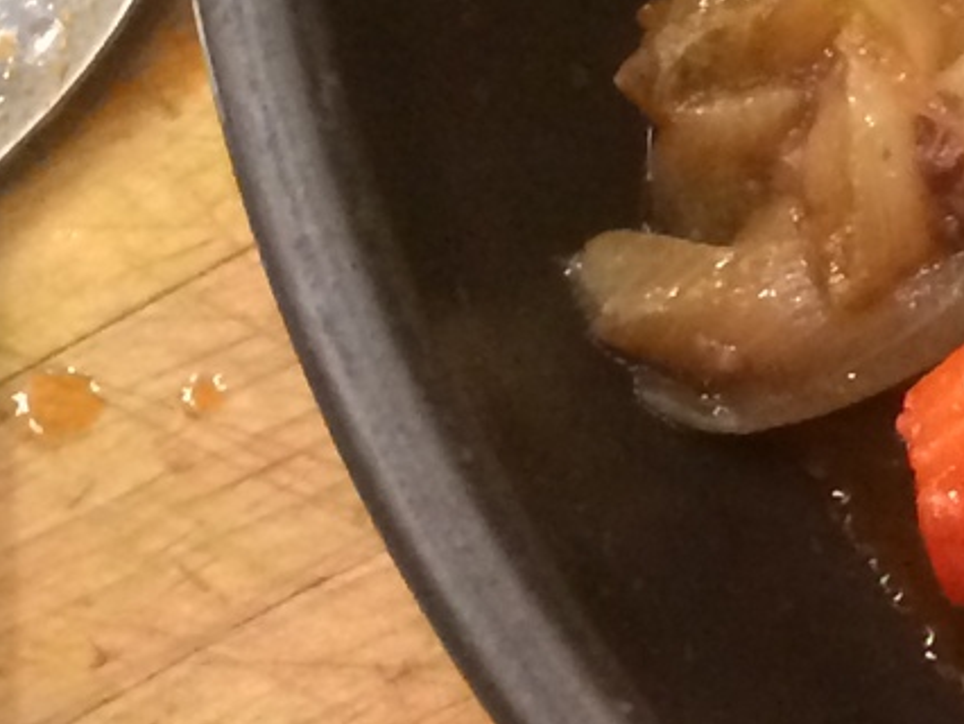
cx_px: 2281
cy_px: -110
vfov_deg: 8.4
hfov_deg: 9.9
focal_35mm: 176
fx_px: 4904
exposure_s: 1/30
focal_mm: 4.12
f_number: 2.2
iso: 250
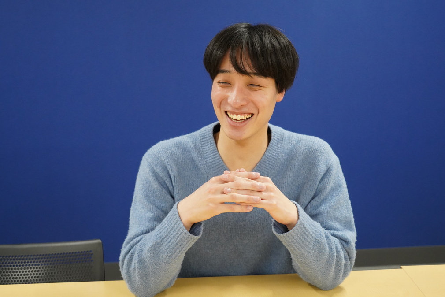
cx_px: 222
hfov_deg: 38.2
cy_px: 148
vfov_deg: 26.0
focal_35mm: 52
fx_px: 643
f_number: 4.5
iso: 6400
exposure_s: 1/250
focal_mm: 52
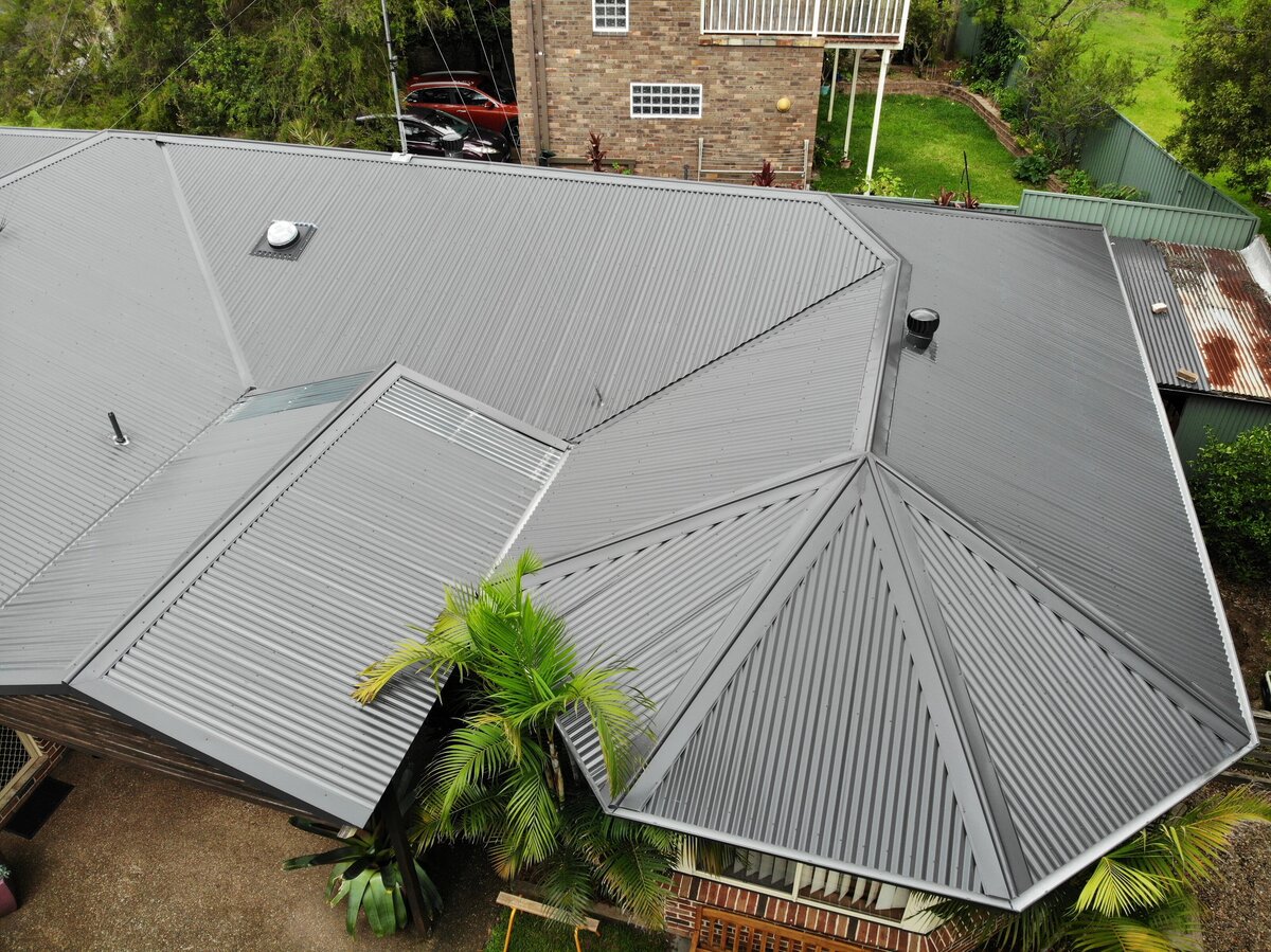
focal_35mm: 24
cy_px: 476
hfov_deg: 71.6
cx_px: 636
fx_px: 881
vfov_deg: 56.8
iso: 100
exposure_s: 1/246
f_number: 2.8
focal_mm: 4.5
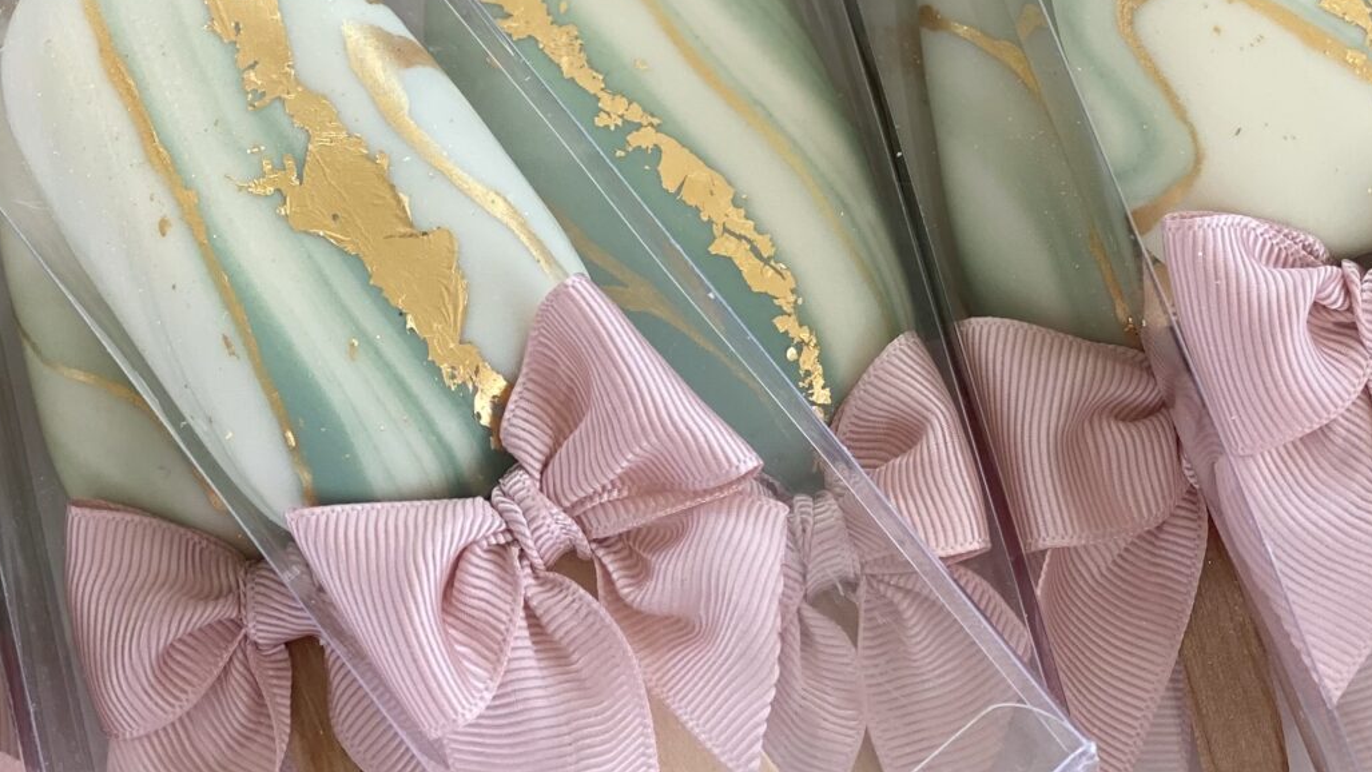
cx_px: 791
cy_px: -188
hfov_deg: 18.9
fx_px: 4111
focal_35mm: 113
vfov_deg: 10.5
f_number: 2
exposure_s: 1/138
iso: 20
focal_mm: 6
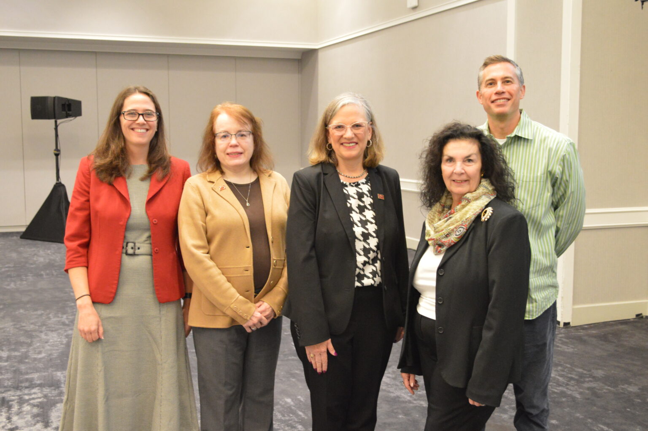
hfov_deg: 46.4
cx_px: 324
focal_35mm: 42
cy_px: 216
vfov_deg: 31.8
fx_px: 755
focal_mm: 28
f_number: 4.5
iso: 3200
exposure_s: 1/30
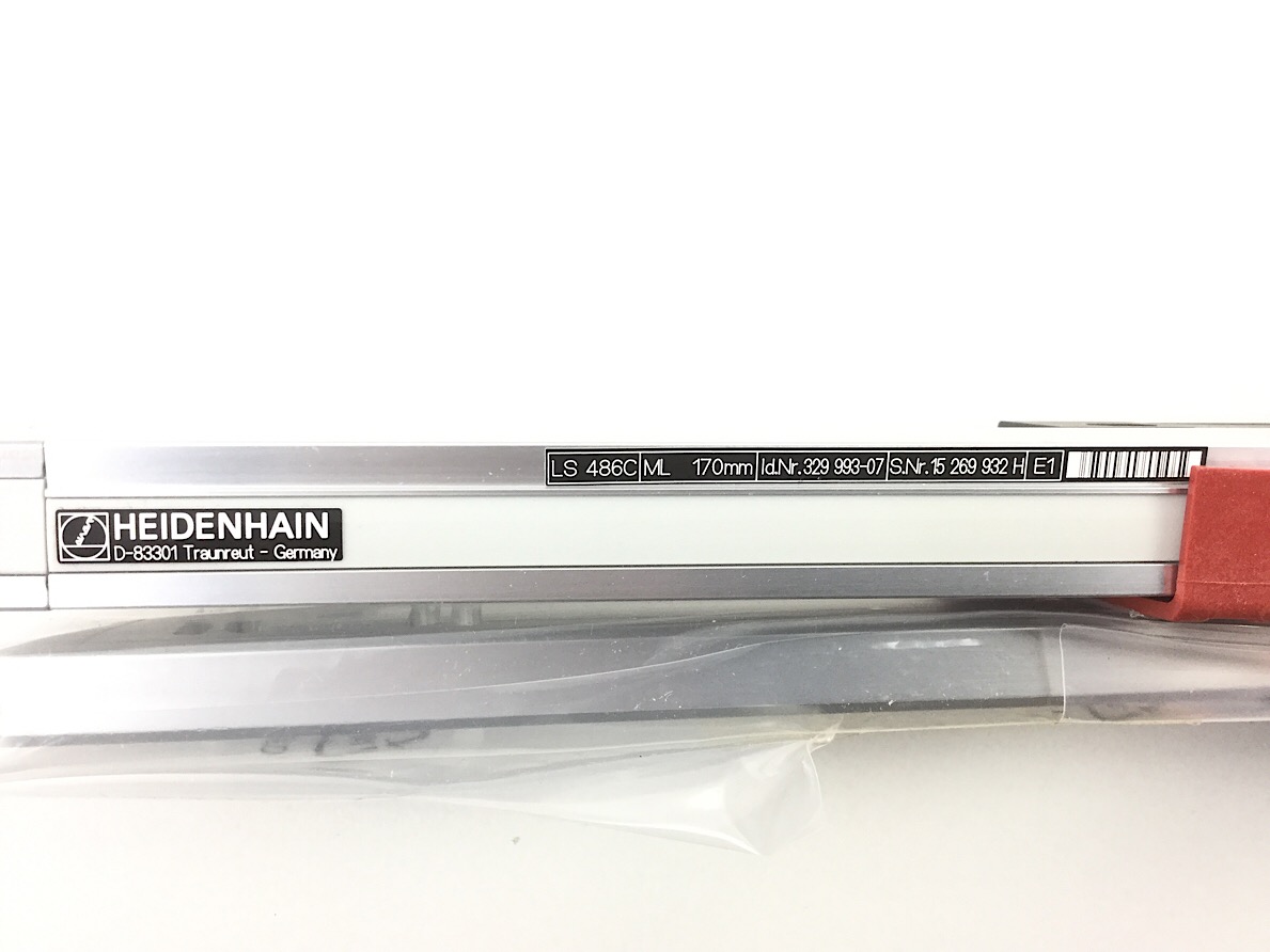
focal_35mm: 31
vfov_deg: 45.4
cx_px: 635
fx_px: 1137
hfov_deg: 58.3
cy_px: 476
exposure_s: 1/33
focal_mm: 3.3
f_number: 2.4
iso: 100
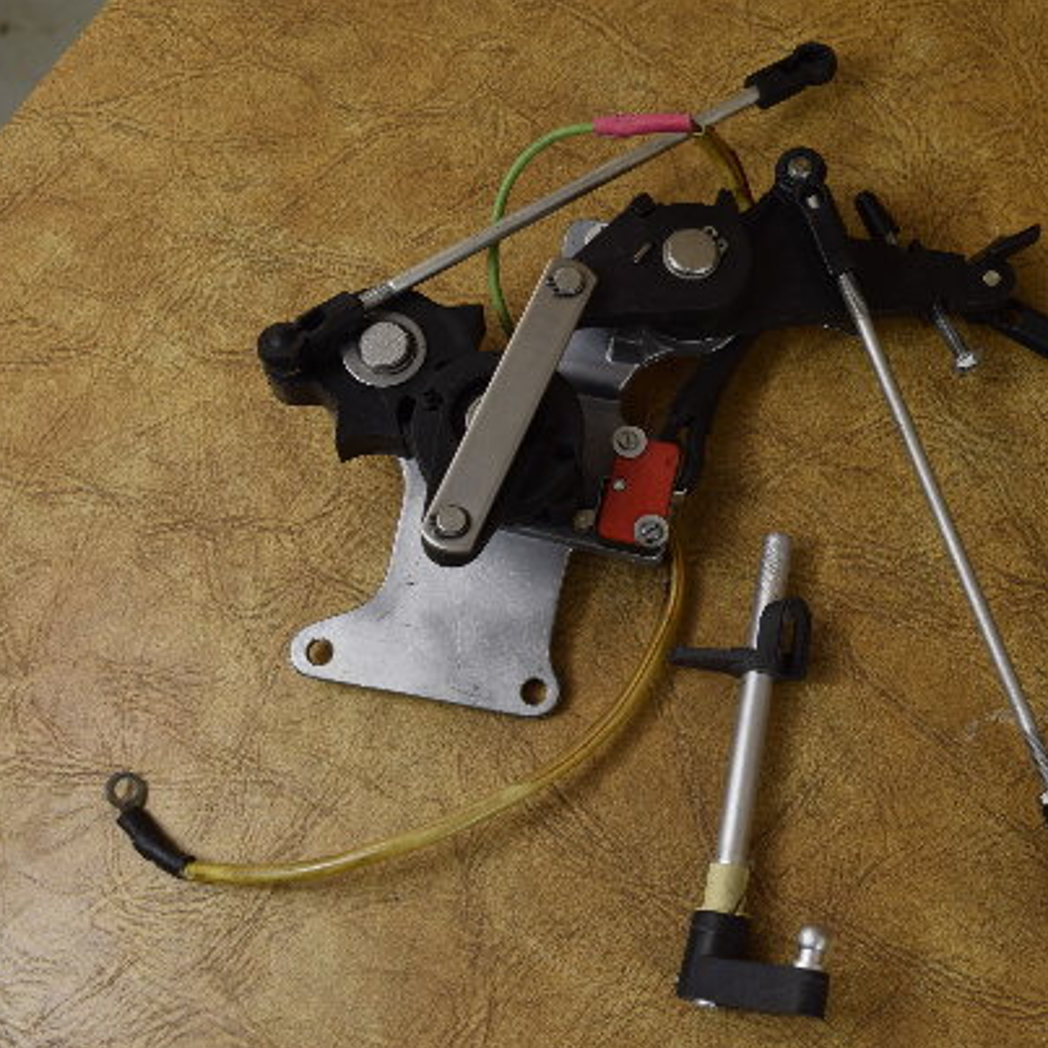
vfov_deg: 33.6
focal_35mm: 51
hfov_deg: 32.9
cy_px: 553
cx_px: 801
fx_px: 1736
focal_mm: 25
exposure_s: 1/200
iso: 400
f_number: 8
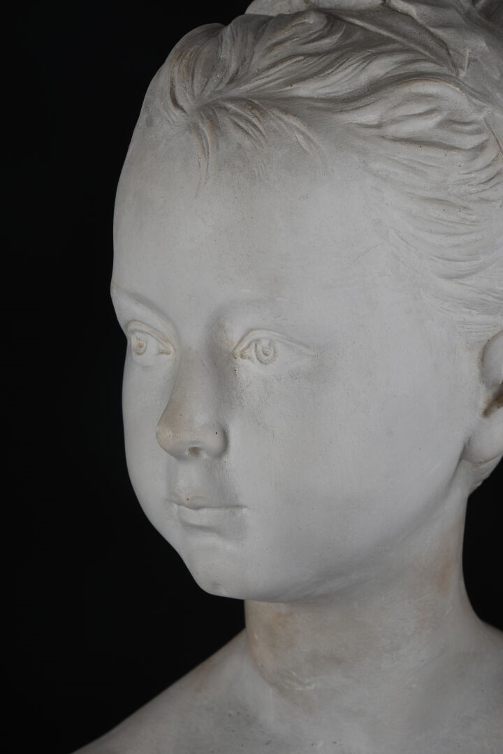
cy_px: 377
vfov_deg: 11.8
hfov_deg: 7.9
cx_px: 252
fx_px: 3646
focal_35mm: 174
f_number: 14
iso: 100
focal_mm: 116
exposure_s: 1/250
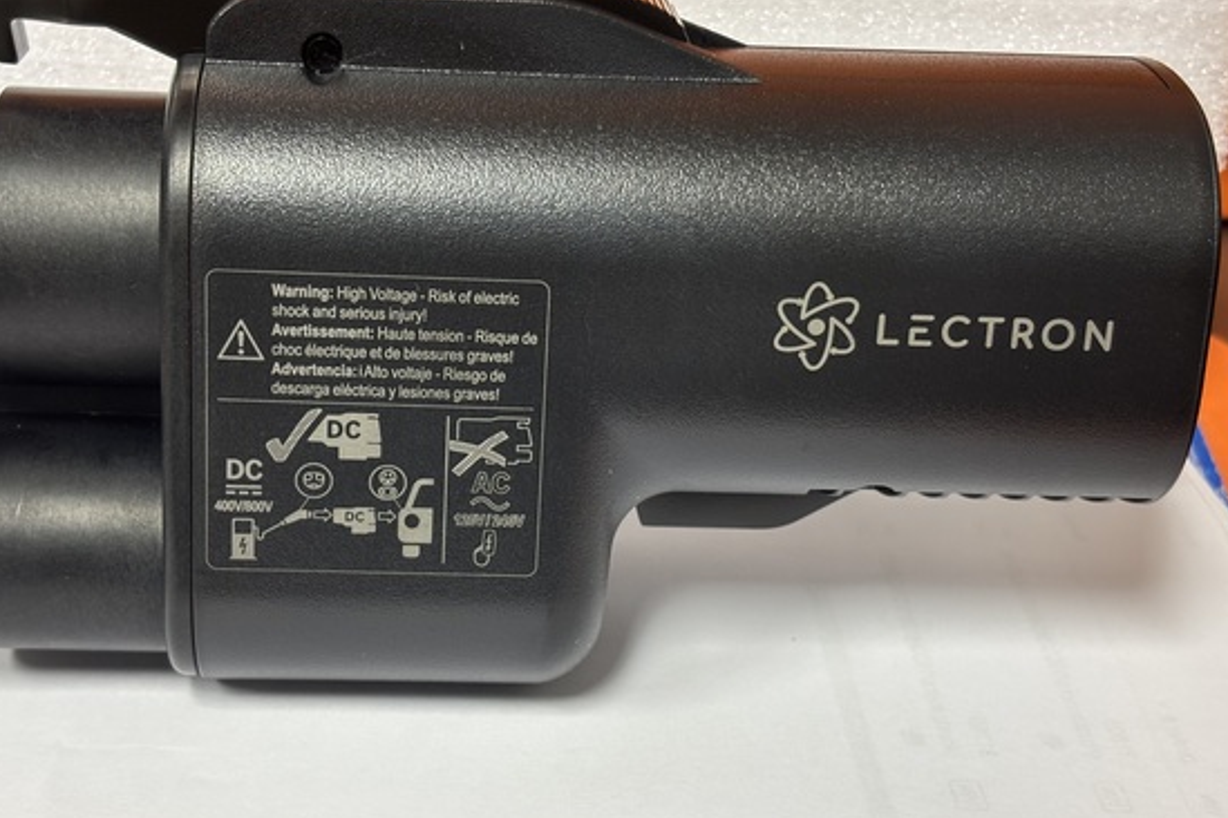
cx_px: 557
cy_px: 384
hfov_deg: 31.9
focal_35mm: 63
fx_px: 2149
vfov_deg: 21.6
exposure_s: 1/60
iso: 100
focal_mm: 5.96
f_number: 1.6
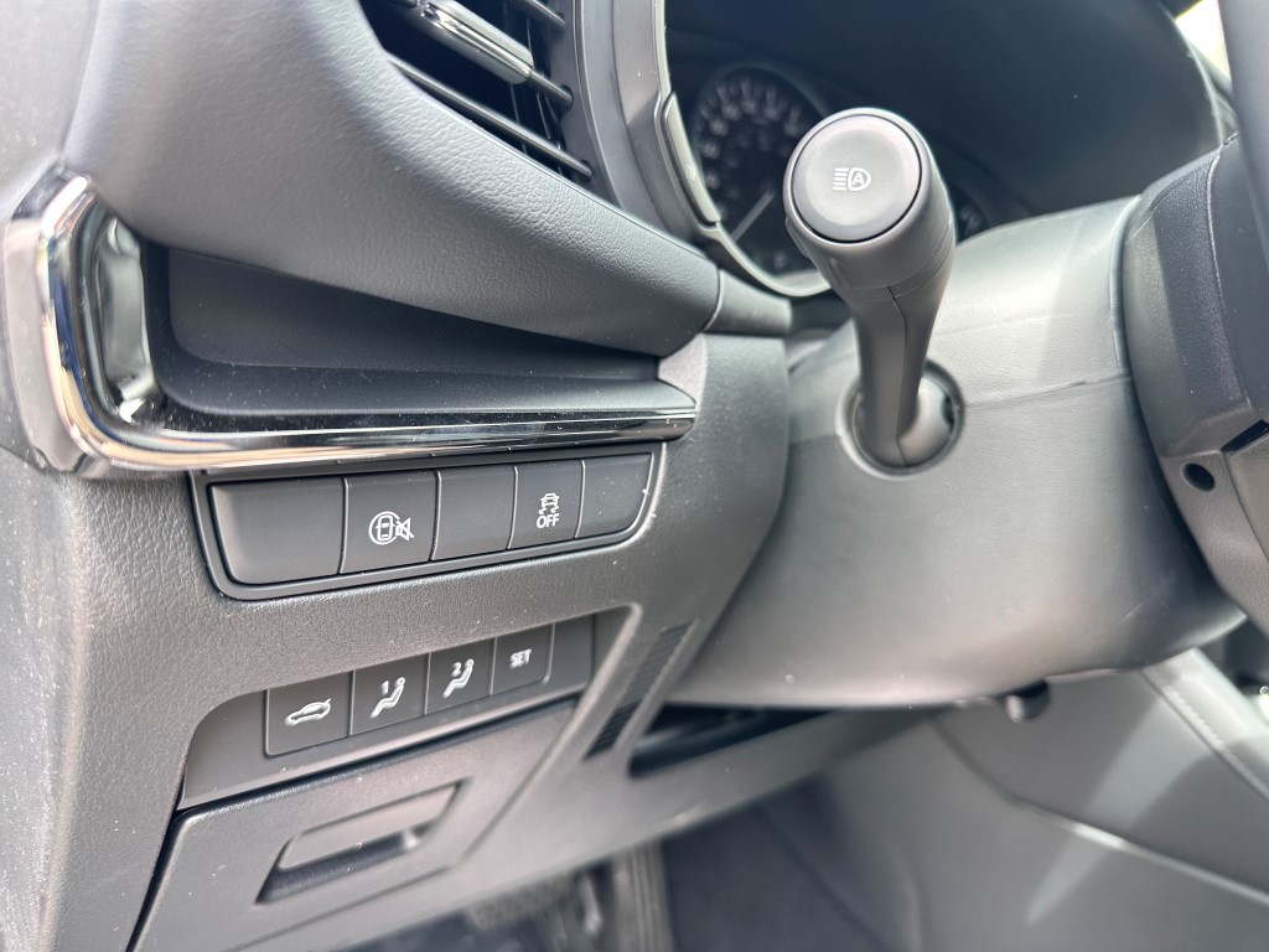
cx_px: 634
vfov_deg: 56.8
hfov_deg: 71.6
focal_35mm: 24
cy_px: 476
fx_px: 880
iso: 125
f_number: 1.78
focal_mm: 6.86
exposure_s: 1/122
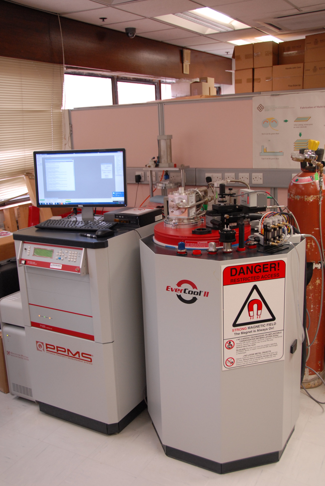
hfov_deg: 37.0
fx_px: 486
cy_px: 243
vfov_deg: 53.1
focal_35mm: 36
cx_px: 162
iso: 400
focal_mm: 24
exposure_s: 1/30
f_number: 3.8
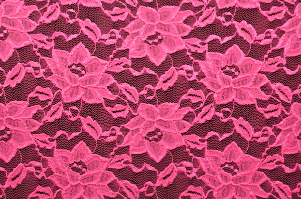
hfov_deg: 23.4
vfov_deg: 15.6
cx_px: 150
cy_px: 100
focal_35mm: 87
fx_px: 726
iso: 800
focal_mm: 58
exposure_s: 1/800
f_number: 11
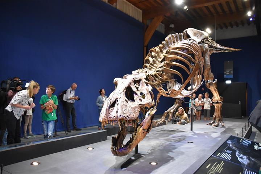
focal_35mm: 27
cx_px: 130
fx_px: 196
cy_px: 87
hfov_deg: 67.4
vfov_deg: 47.9
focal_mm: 18
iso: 4500
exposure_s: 1/60
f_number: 3.5
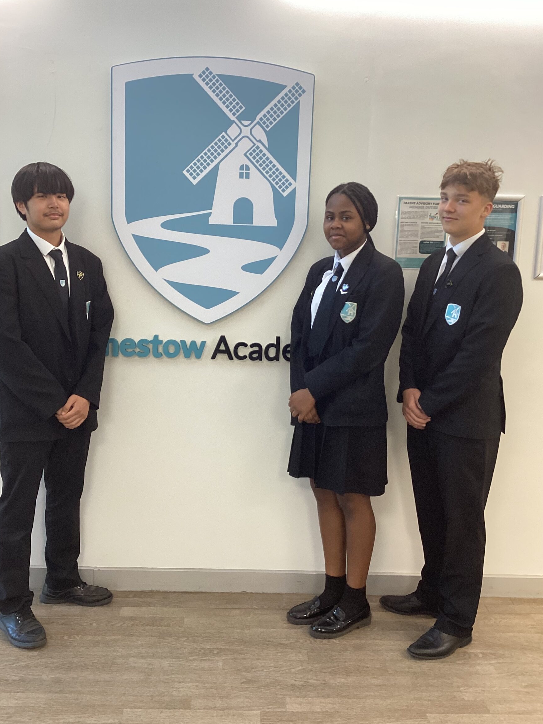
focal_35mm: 34
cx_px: 256
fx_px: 711
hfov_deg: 41.8
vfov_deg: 53.9
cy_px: 333
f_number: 2.4
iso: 80
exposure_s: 1/50
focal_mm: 3.3
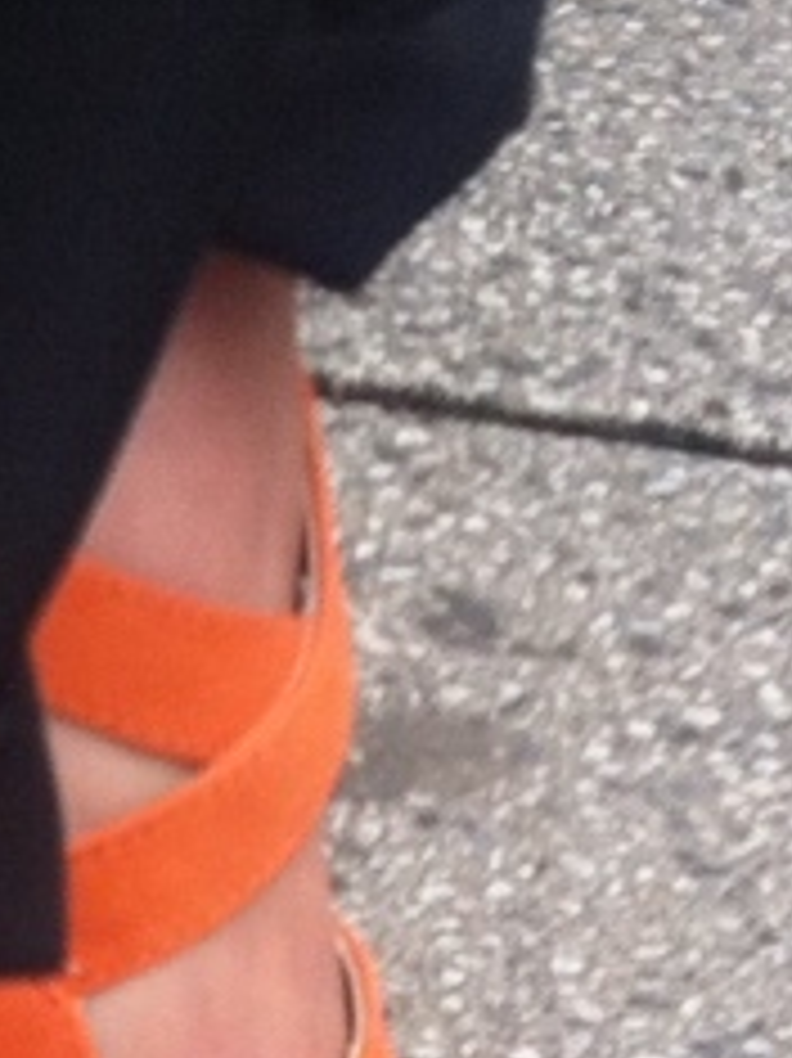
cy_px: 1571
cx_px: -198
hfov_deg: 7.6
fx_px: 5893
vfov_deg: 9.9
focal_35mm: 193
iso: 80
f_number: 2.8
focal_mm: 3.85
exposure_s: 1/30
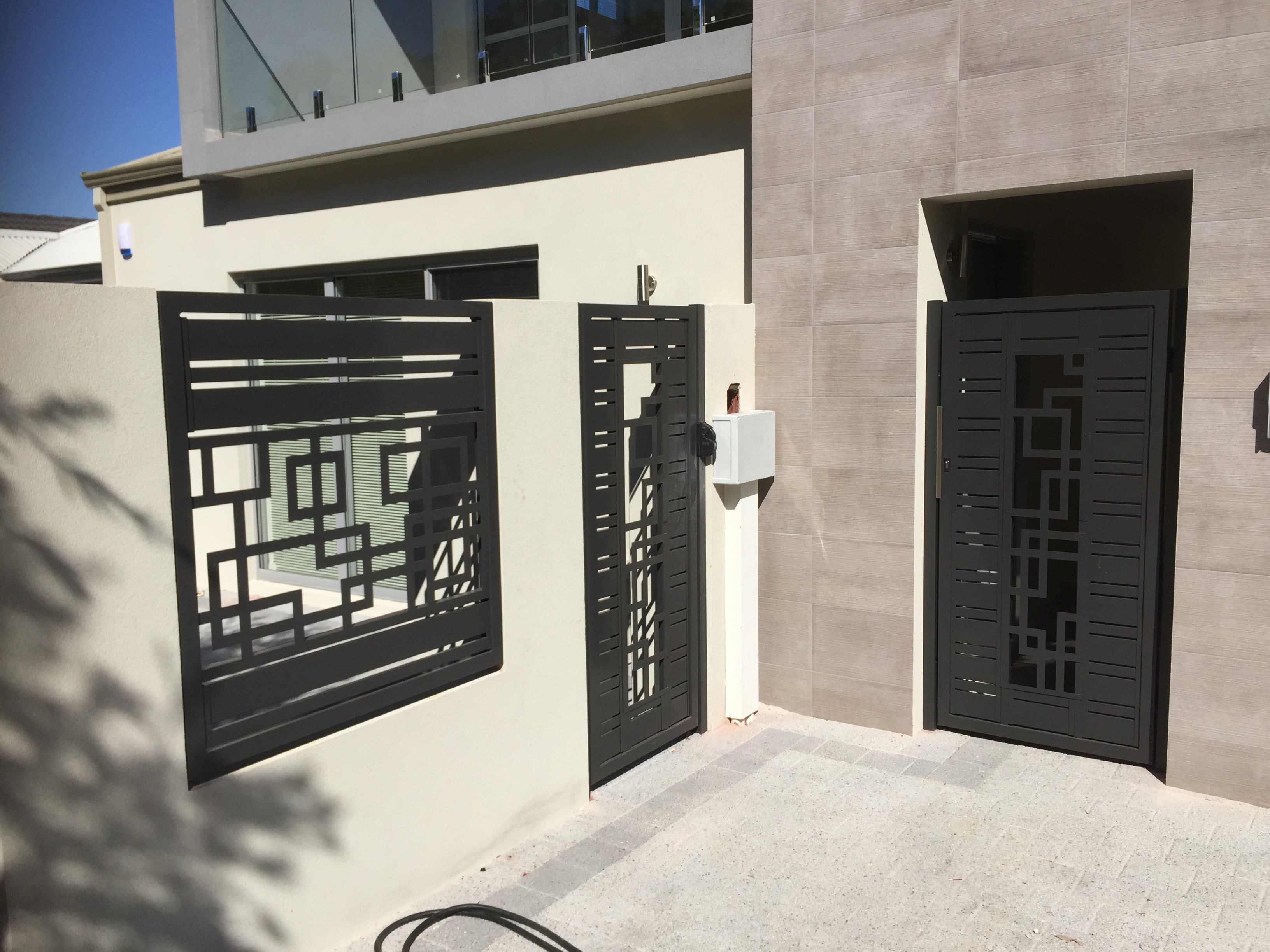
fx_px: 1064
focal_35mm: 29
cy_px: 476
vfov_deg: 48.2
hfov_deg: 61.7
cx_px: 635
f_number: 2.2
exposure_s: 1/3597
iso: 32
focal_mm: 4.15
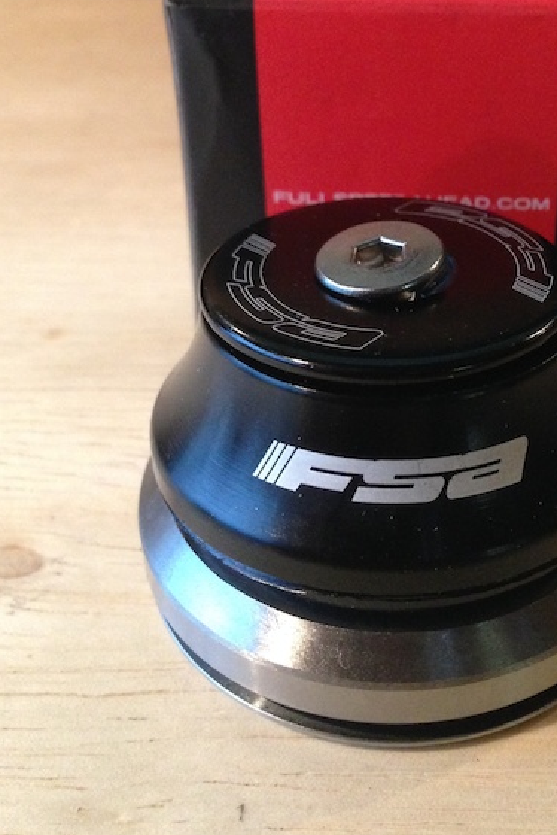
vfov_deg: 39.8
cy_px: 279
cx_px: 405
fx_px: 1136
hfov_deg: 27.2
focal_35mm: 49
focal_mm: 4.12
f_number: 2.4
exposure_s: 1/15
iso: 500
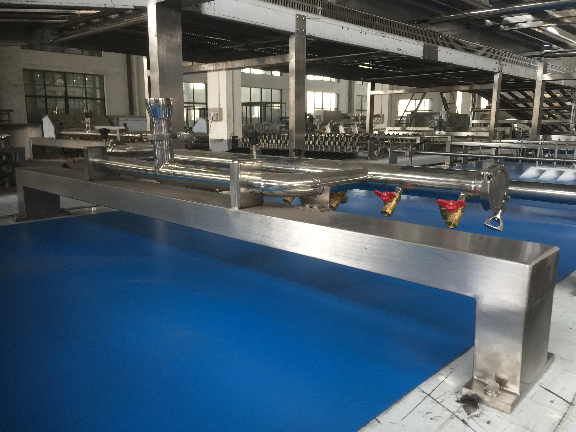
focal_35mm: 29
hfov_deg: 61.7
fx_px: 483
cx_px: 288
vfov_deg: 48.2
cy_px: 216
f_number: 2.2
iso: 64
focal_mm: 4.15
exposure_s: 1/33
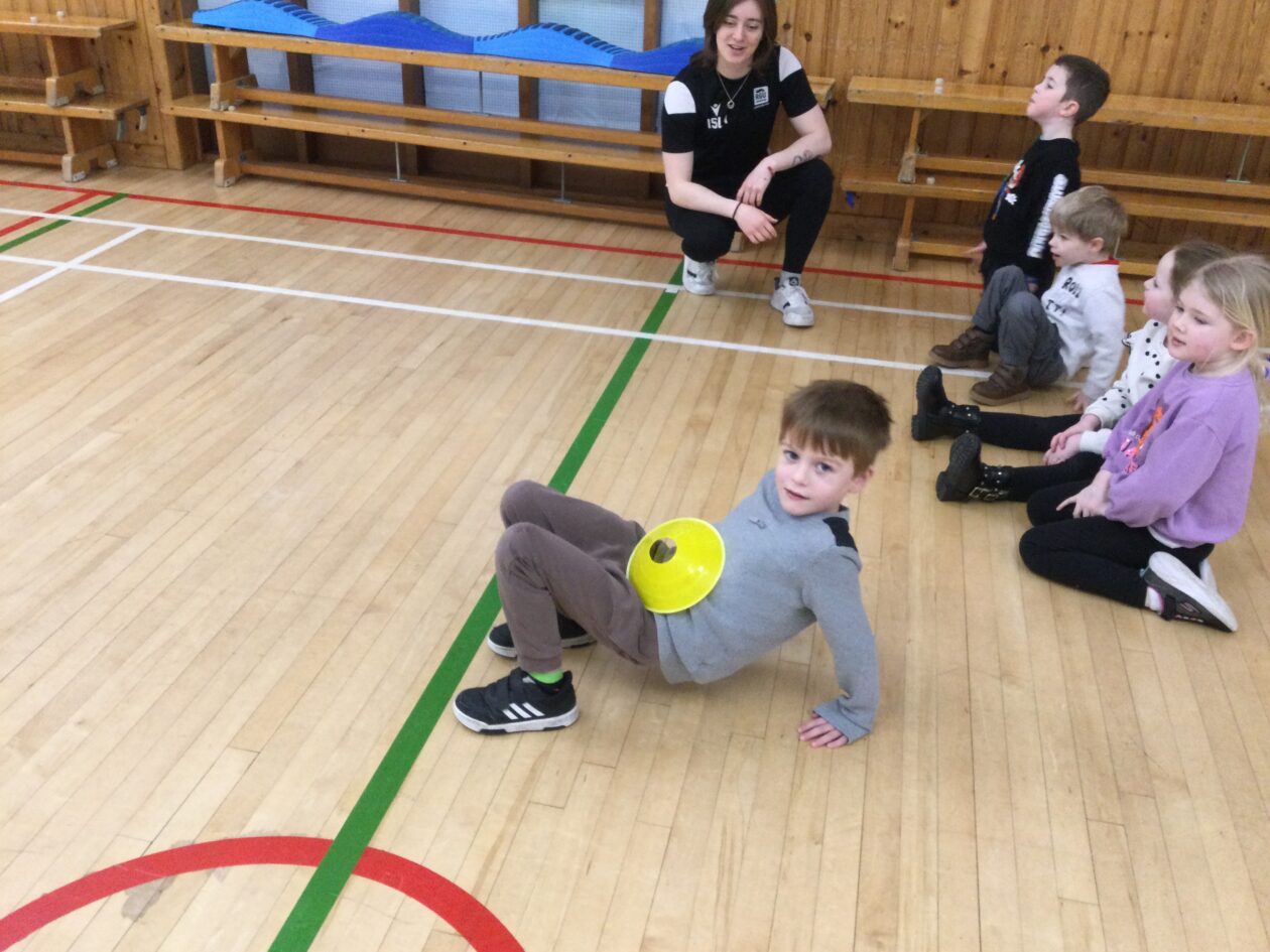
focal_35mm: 31
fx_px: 1137
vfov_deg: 45.4
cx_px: 635
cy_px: 476
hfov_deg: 58.4
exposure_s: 1/33
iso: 160
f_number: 2.4
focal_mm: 3.3
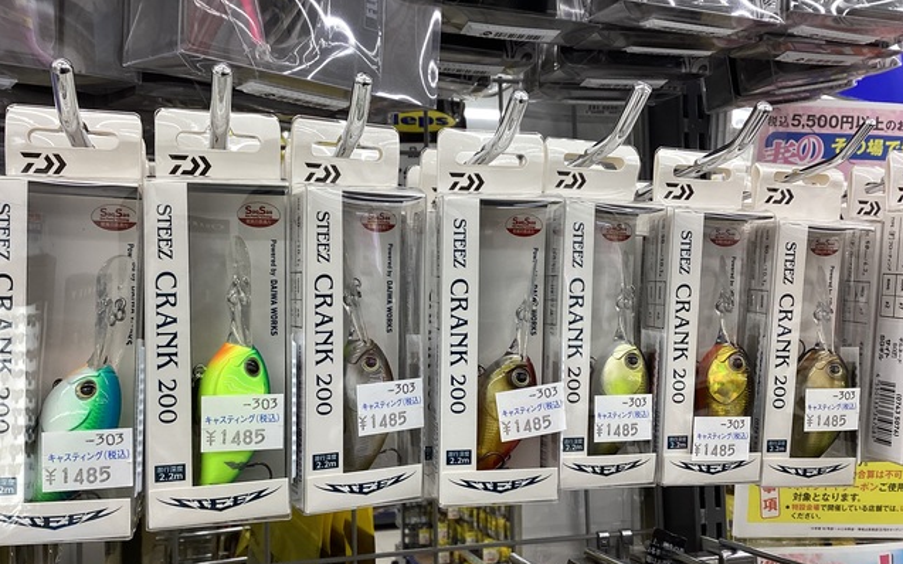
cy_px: 312
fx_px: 812
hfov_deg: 58.1
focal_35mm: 33
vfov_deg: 38.3
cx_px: 451
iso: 64
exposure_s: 1/100
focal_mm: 3.3
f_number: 2.4
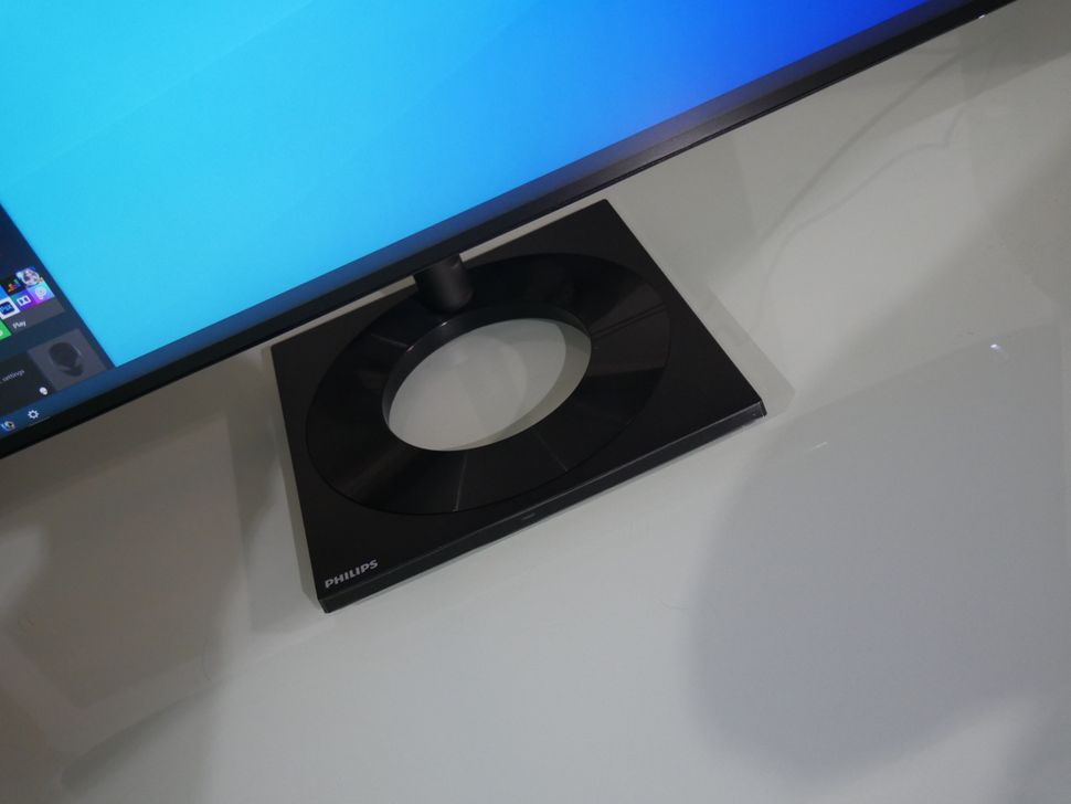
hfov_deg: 51.3
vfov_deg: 39.7
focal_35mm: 36
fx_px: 1114
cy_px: 402
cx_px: 536
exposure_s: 1/60
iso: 1600
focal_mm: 18
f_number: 3.9
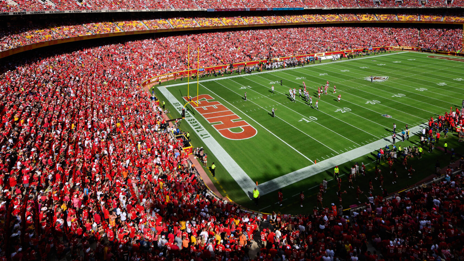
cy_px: 28
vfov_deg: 45.1
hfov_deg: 78.5
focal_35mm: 23
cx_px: 254
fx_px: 283
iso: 125
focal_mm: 14
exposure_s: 1/640
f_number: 8
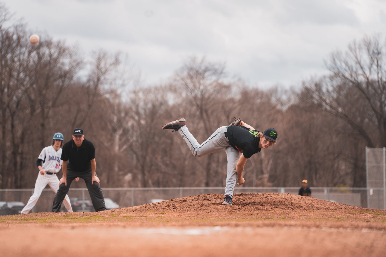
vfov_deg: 6.1
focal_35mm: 224
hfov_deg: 9.2
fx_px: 2402
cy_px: 132
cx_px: 181
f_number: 4
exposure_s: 1/2500
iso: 500
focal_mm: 200
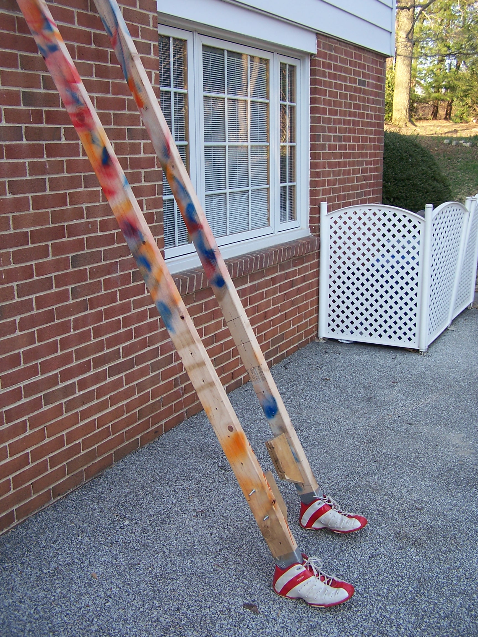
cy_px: 318
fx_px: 700
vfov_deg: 49.0
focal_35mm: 38
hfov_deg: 37.7
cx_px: 239
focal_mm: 6.3
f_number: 2.8
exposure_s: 1/90
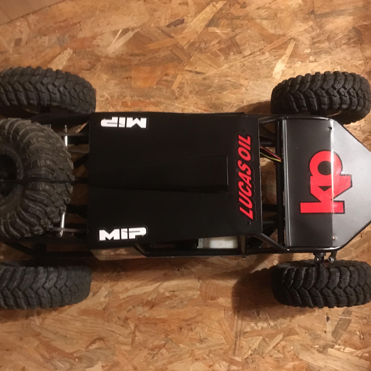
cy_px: 182
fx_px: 424
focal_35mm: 35
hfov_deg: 47.2
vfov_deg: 47.2
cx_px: 192
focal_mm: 4.15
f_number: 2.2
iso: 640
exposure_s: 1/17
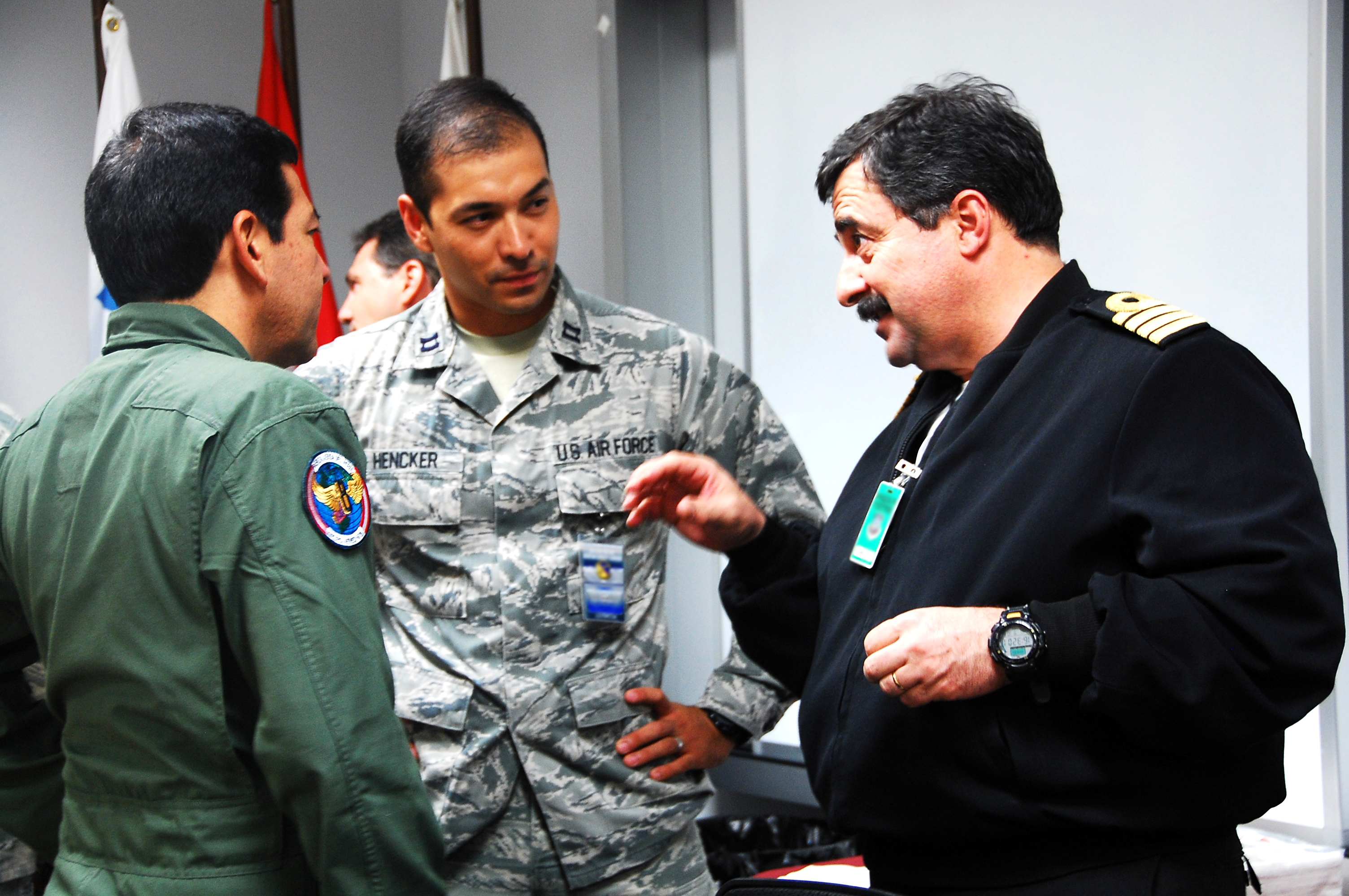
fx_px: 2808
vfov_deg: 18.1
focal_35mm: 75
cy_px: 448
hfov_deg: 27.0
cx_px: 674
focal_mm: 50
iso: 800
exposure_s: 1/20
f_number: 4.8
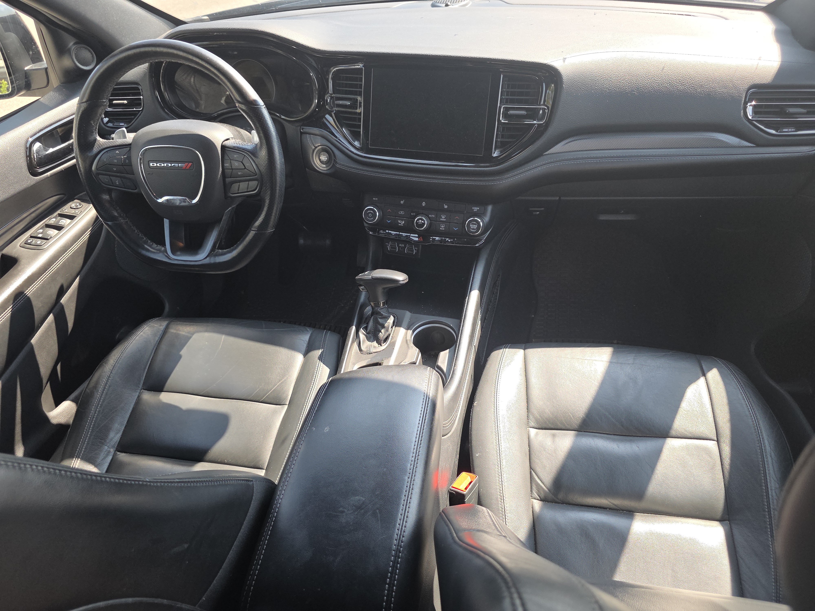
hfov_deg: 73.9
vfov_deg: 58.9
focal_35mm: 23
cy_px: 306
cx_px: 408
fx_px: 542
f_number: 1.7
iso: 50
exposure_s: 1/359
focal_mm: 6.3
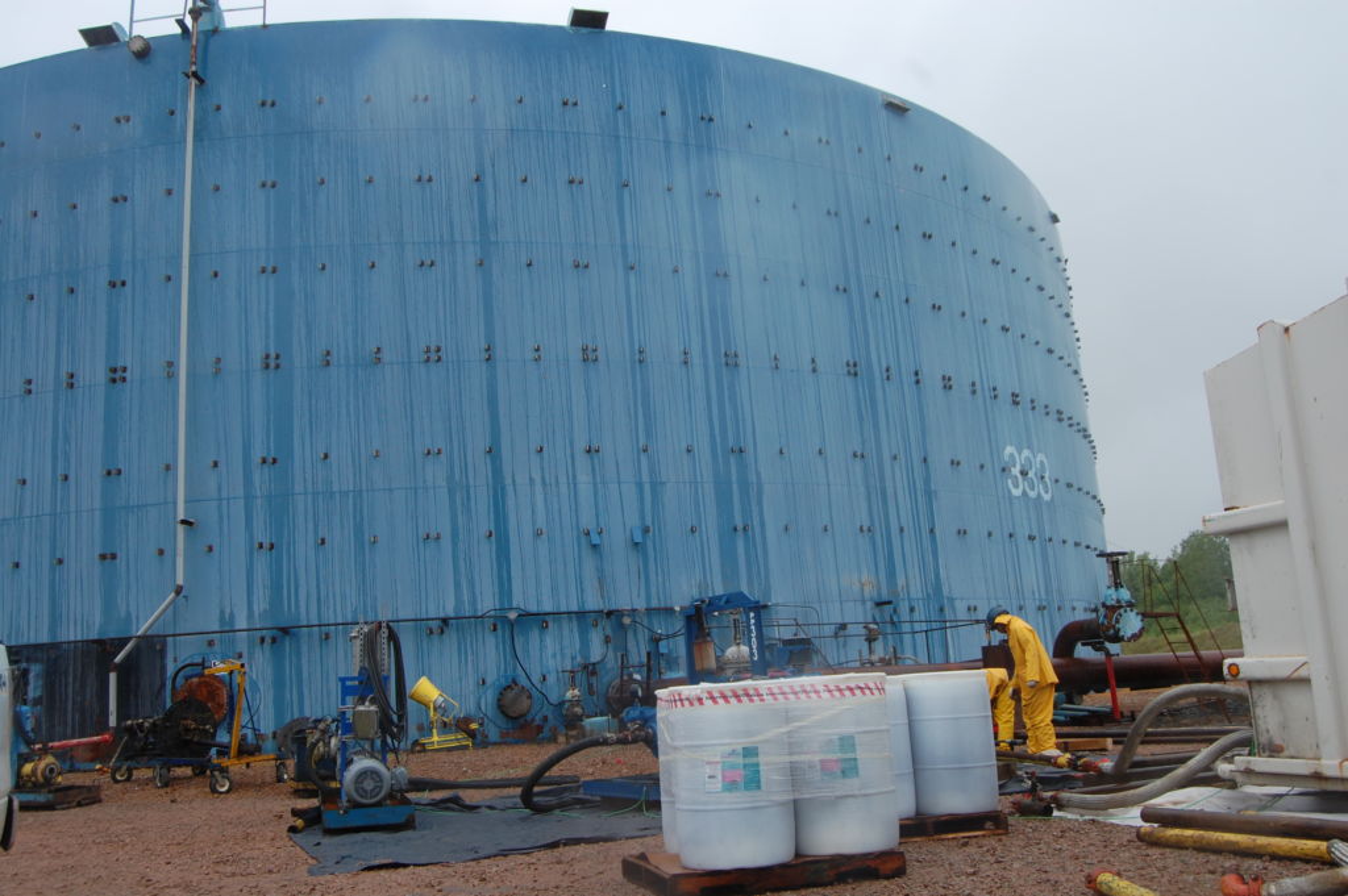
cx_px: 674
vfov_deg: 43.5
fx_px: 1122
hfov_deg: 62.0
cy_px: 448
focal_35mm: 30
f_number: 8
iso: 200
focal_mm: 20
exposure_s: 1/250
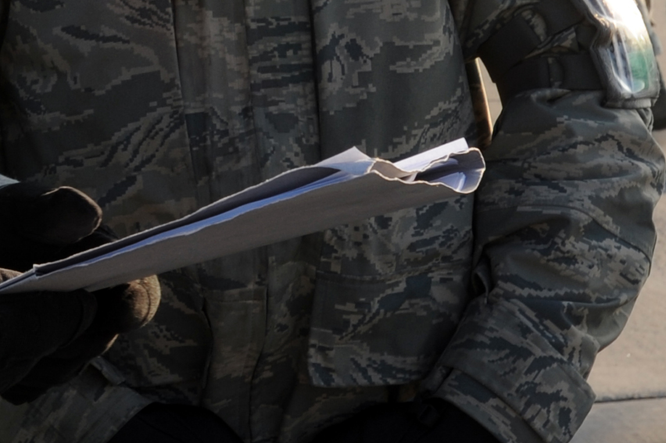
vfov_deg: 10.2
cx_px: -209
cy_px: -202
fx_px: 2403
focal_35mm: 130
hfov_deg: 15.0
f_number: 11
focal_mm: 35
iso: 200
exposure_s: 1/100
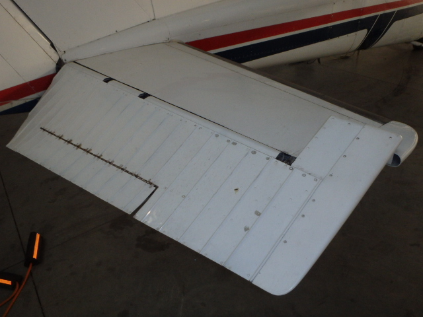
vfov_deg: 49.7
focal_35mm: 28
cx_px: 212
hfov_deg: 63.4
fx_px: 342
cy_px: 158
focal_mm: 5
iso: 400
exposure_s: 1/30
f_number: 3.9
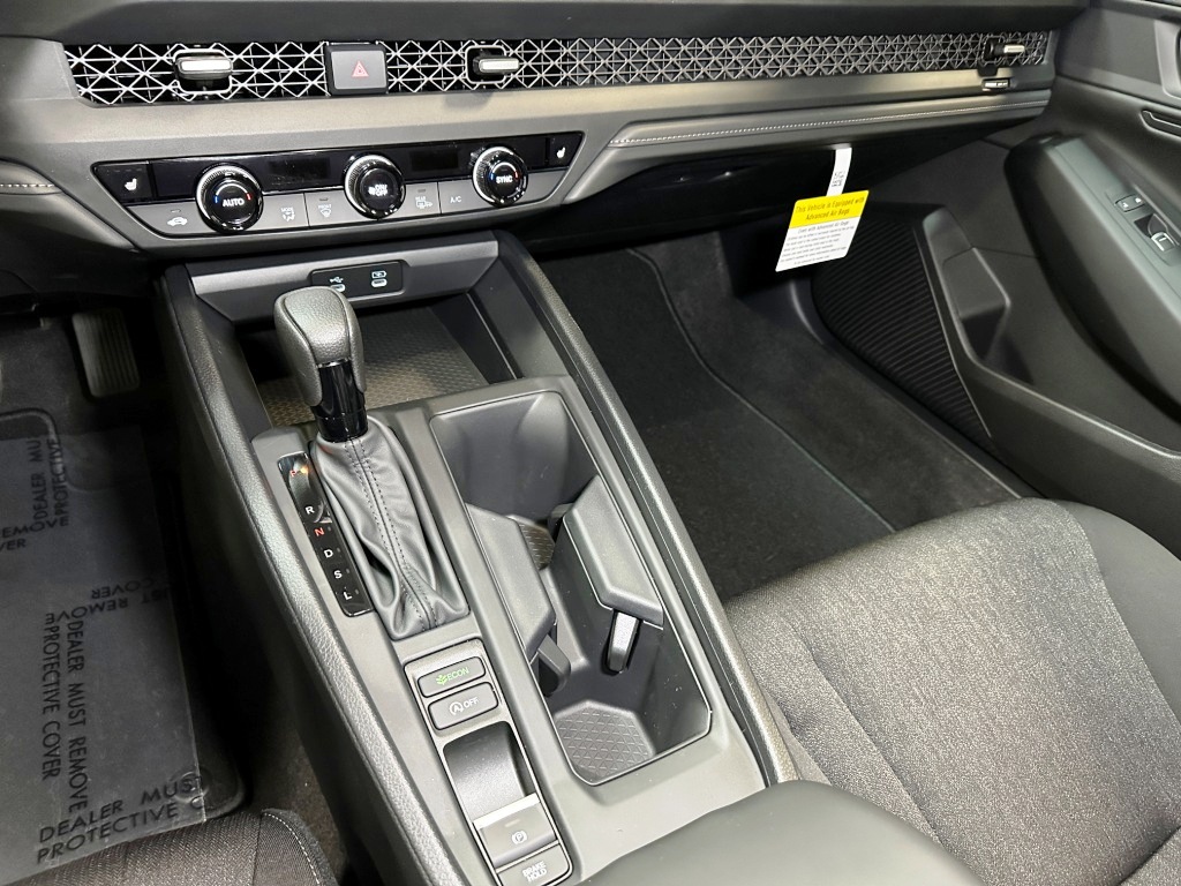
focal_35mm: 24
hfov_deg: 71.6
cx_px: 590
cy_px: 443
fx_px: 819
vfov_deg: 56.8
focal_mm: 6.86
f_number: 1.78
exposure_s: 1/30
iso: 1000
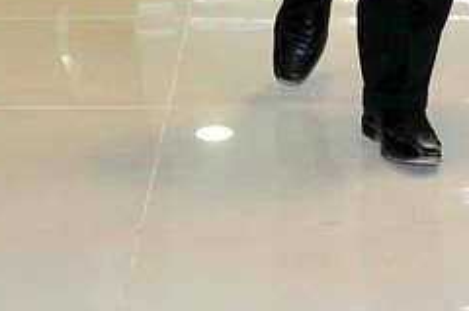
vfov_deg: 7.1
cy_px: -461
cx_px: 537
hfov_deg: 11.3
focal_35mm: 180
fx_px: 2340
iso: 400
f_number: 4
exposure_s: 1/60
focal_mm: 18
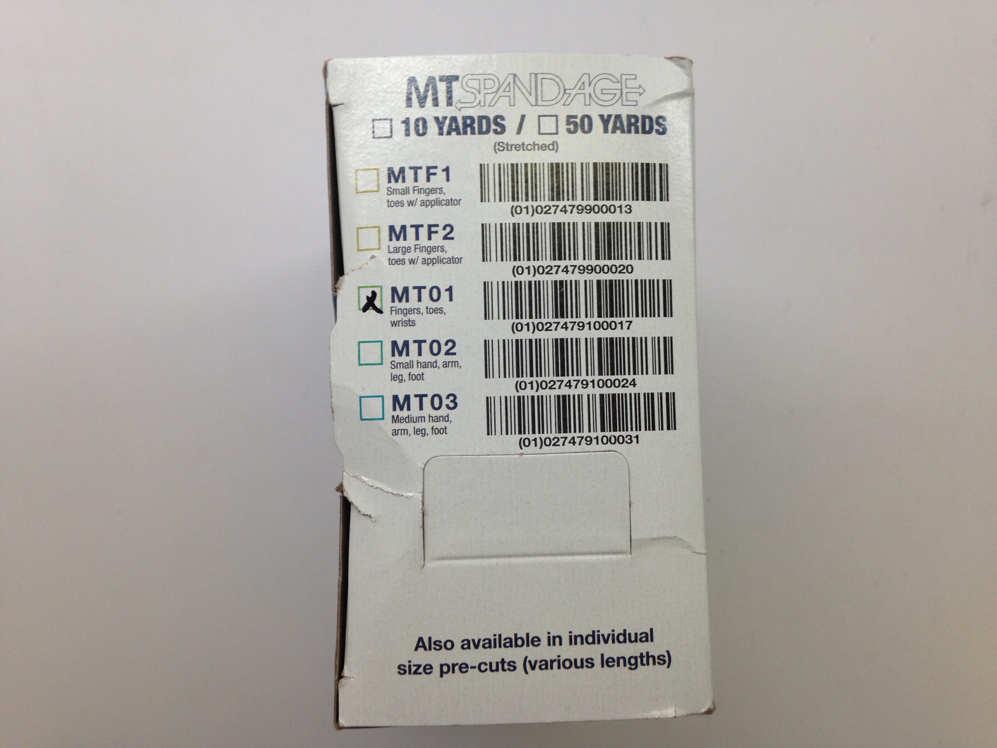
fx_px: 950
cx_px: 498
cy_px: 374
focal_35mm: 33
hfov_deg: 55.4
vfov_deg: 42.9
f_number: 2.4
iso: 50
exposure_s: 1/60
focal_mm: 4.12
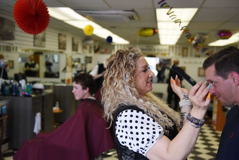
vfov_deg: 33.4
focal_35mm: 40
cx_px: 118
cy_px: 79
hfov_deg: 48.4
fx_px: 266
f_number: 2.8
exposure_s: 1/4000
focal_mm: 38
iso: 2500
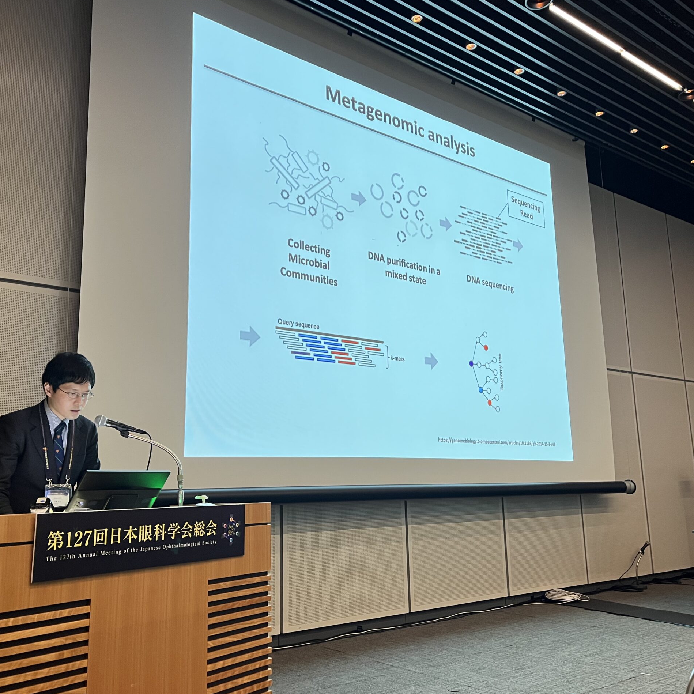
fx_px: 703
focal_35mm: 31
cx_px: 338
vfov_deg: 52.5
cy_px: 347
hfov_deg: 52.5
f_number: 1.6
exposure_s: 1/28
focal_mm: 5.1
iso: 640
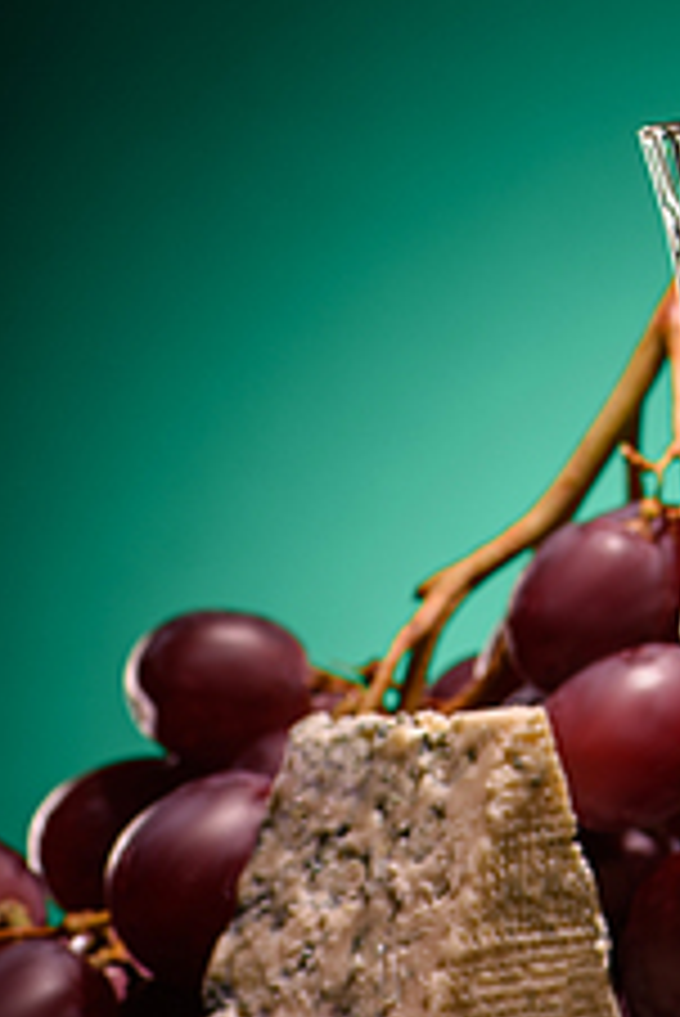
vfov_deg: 5.9
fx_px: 9844
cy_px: -241
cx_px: 716
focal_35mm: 348
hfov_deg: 4.0
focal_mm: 105
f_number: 9
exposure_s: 1/160
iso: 100
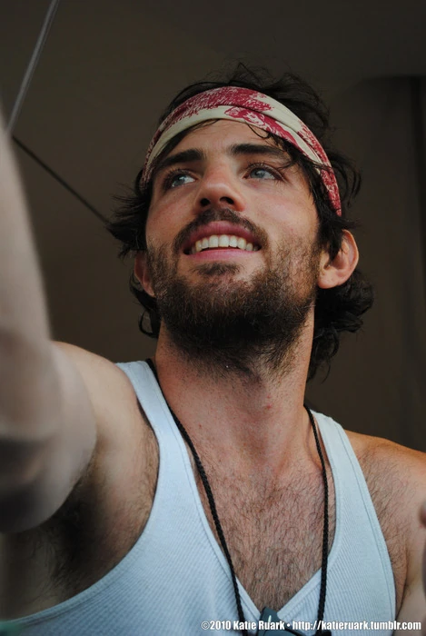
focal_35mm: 51
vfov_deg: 38.8
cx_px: 213
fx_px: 902
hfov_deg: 26.6
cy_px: 318
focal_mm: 34
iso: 200
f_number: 5
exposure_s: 1/60
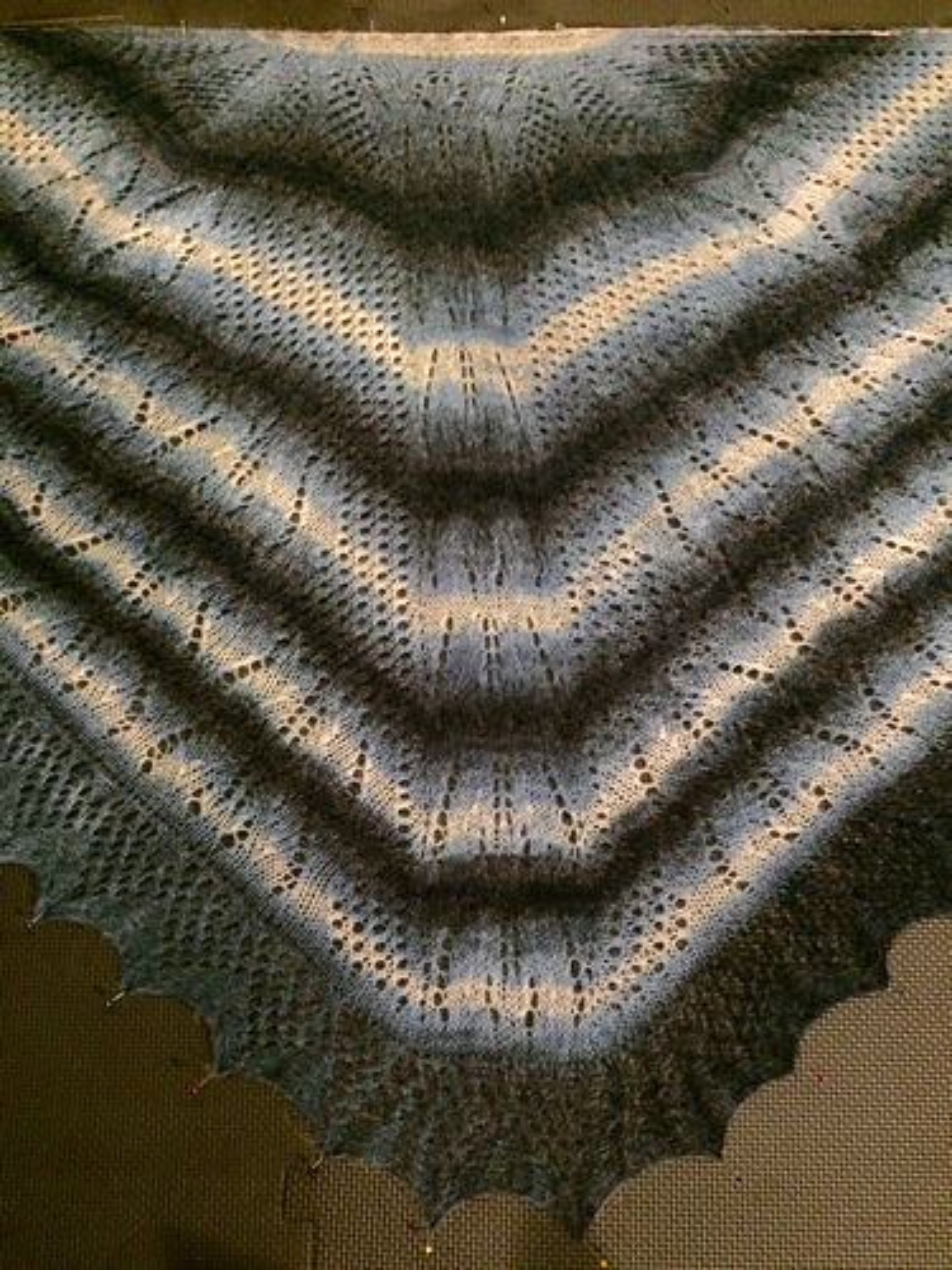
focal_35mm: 29
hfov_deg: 48.2
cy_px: 635
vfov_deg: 61.7
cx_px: 476
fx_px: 1063
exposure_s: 1/17
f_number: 2.2
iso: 400
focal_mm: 4.15
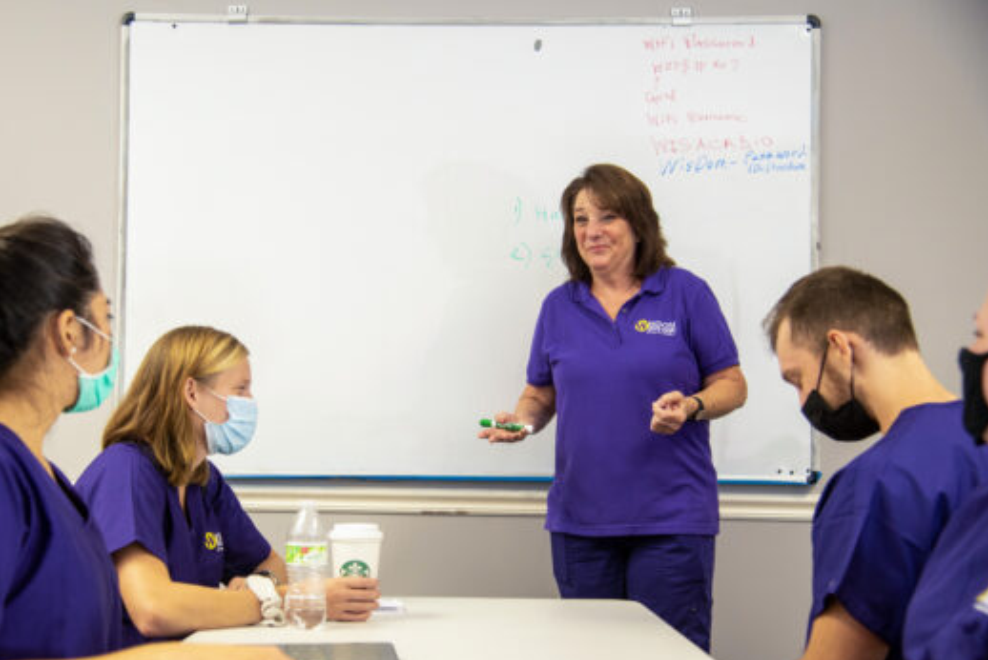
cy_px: 381
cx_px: 420
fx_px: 1208
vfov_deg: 30.5
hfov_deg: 44.3
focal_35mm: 44
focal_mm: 38
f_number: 4
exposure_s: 1/80
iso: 900
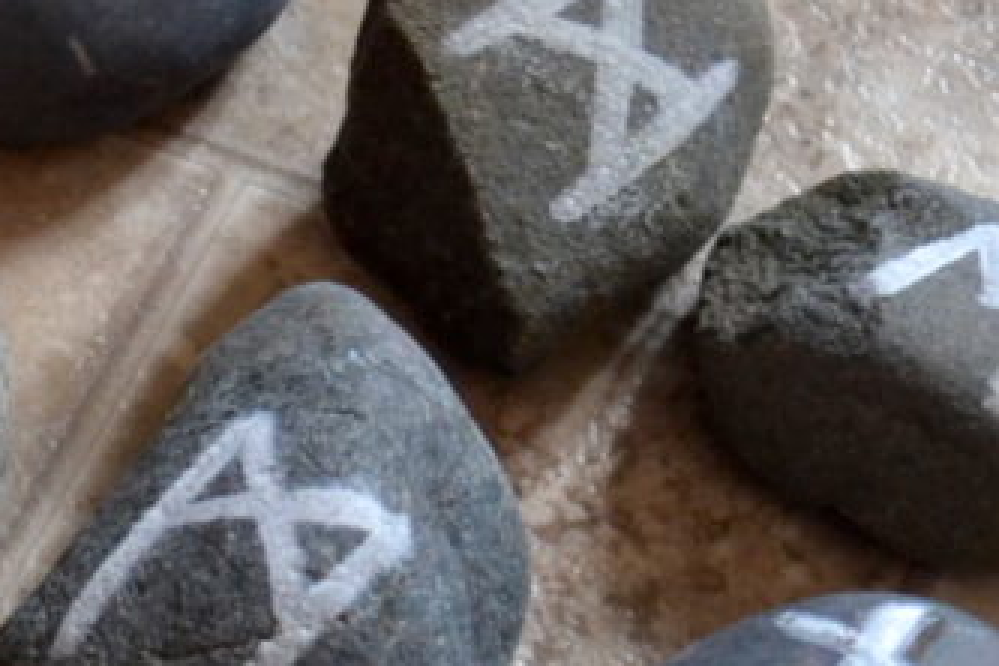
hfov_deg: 11.3
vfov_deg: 7.5
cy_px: 957
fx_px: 4995
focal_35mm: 180
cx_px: -6
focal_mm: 26
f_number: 4.2
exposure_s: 1/15
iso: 1600
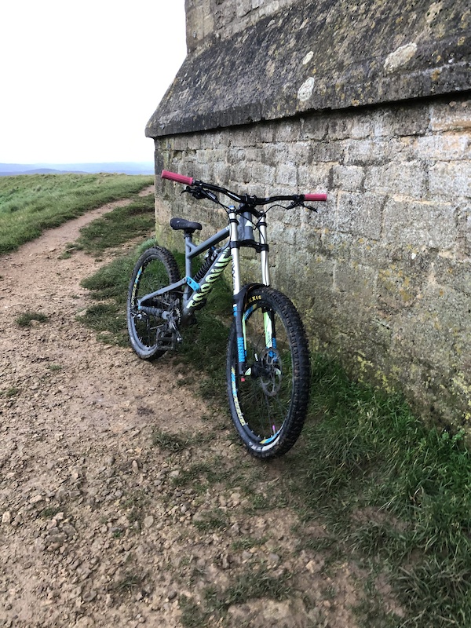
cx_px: 236
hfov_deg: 49.7
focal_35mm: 28
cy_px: 314
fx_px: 508
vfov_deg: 63.4
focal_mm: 4
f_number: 1.8
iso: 50
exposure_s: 1/15
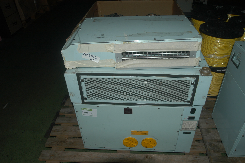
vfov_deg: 35.4
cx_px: 122
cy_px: 82
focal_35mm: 38
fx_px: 255
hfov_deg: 51.3
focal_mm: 25
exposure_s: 1/125
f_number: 11
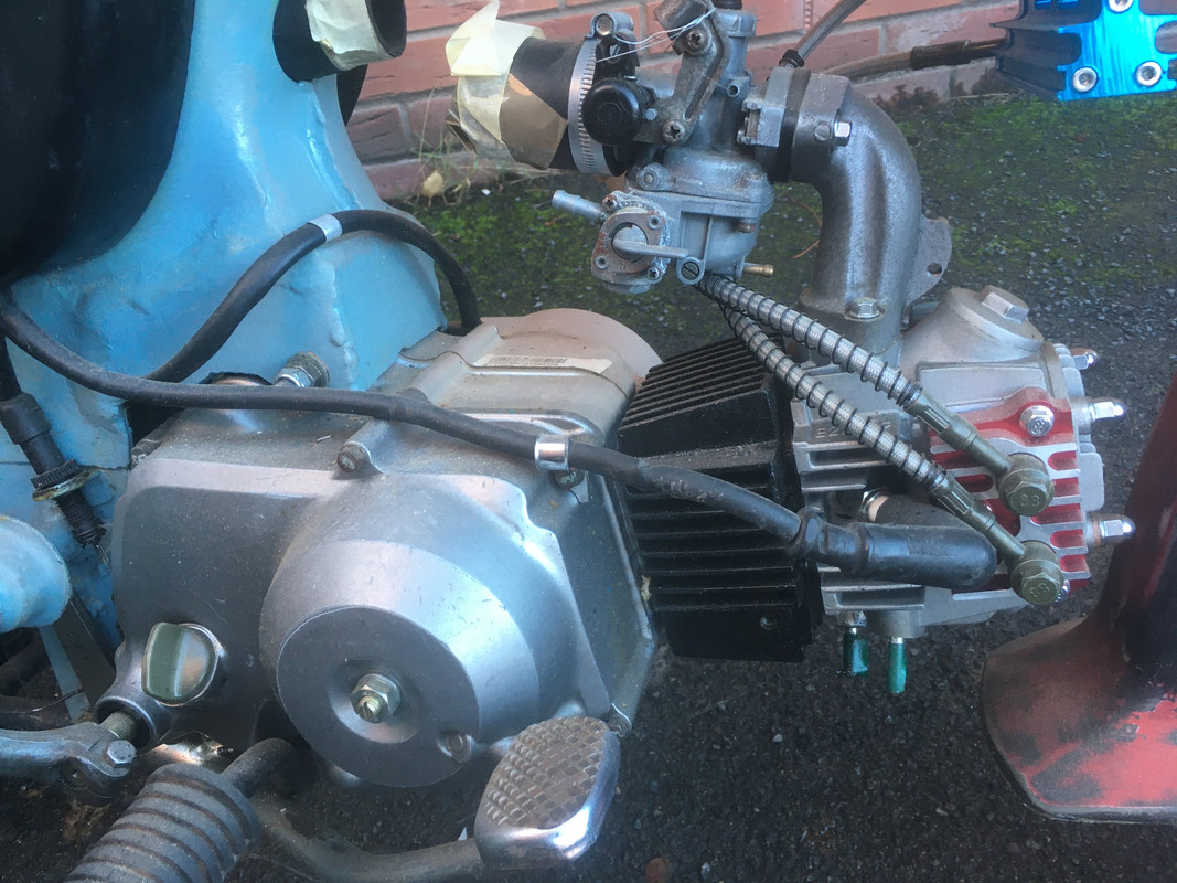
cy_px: 442
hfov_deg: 61.7
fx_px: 986
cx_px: 588
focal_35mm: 29
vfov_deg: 48.2
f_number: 2.2
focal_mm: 4.15
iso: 40
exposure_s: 1/33
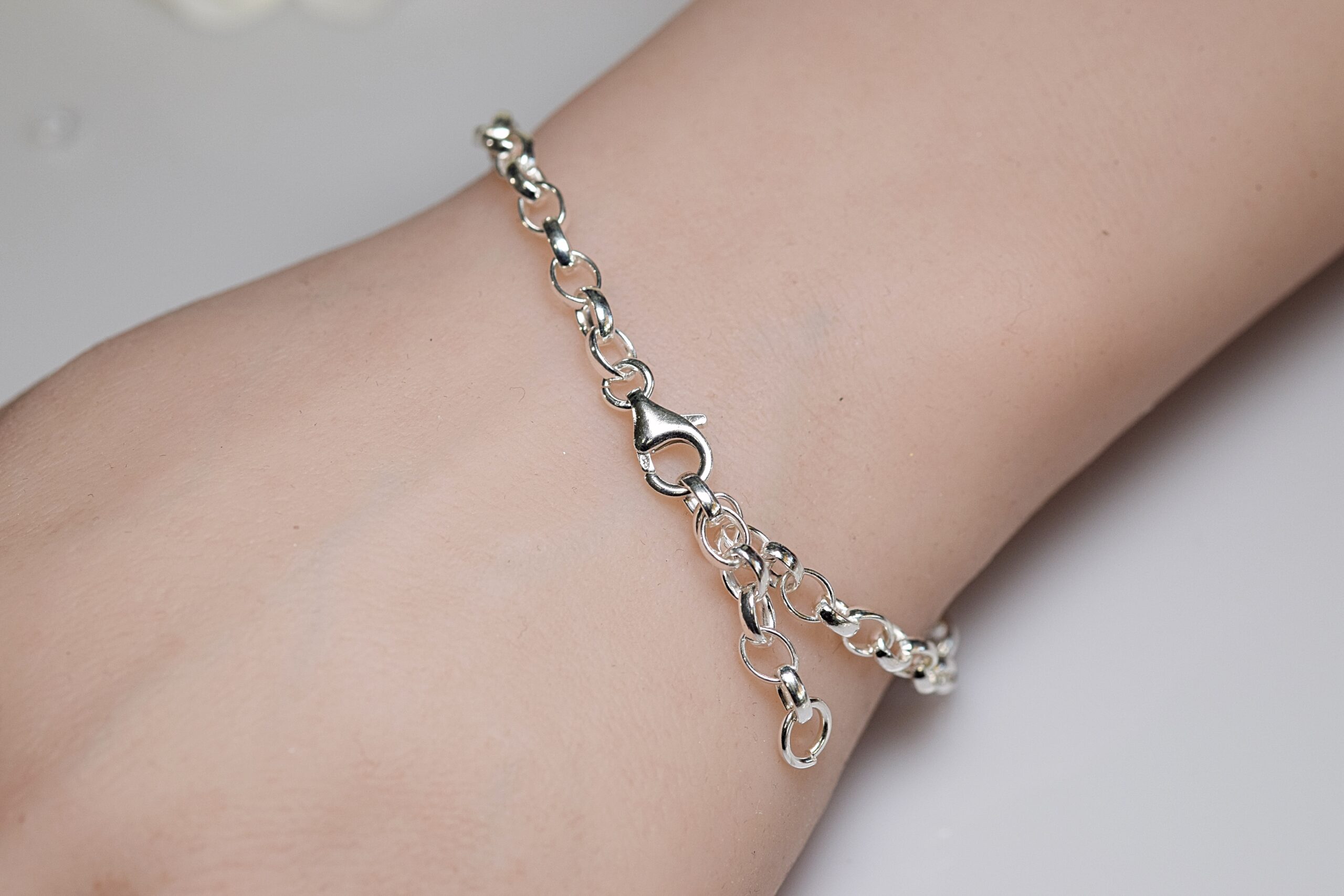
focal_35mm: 158
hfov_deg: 13.0
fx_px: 5880
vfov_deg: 8.7
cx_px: 672
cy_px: 448
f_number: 8
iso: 400
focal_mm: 105
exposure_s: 1/160
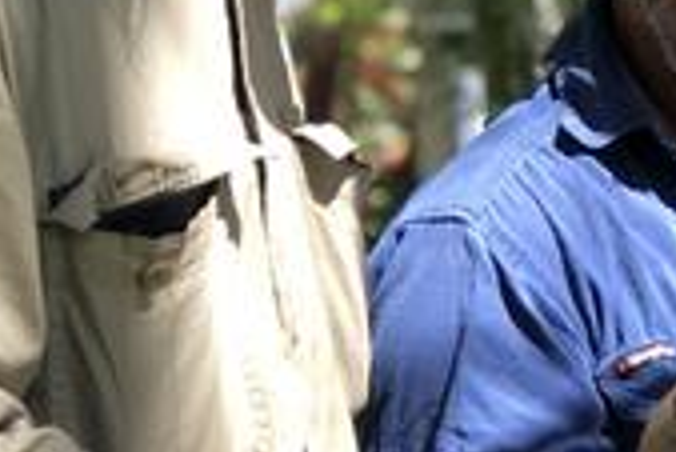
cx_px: 972
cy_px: 162
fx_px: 4604
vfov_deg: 5.6
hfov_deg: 8.2
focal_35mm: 245
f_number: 2.8
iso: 25
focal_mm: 6.6
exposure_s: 1/120
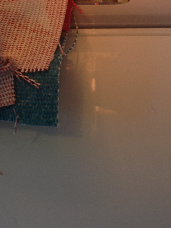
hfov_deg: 18.5
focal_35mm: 79
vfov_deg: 24.0
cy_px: 22
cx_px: 35
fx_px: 520
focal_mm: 4.28
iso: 50
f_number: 2.4
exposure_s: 1/20
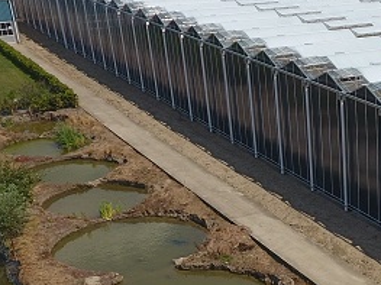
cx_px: 427
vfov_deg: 19.6
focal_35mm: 71
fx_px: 781
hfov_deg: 25.3
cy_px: 336
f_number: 2.8
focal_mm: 3.61
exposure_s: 1/1538
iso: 100
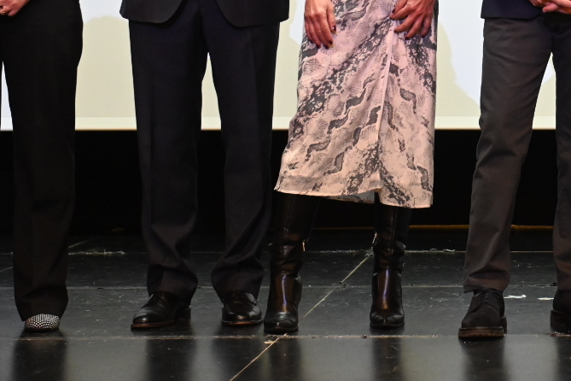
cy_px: -78
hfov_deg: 16.0
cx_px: 564
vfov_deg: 10.7
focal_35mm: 126
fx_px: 1998
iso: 6400
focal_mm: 52
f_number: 4.5
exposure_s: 1/125
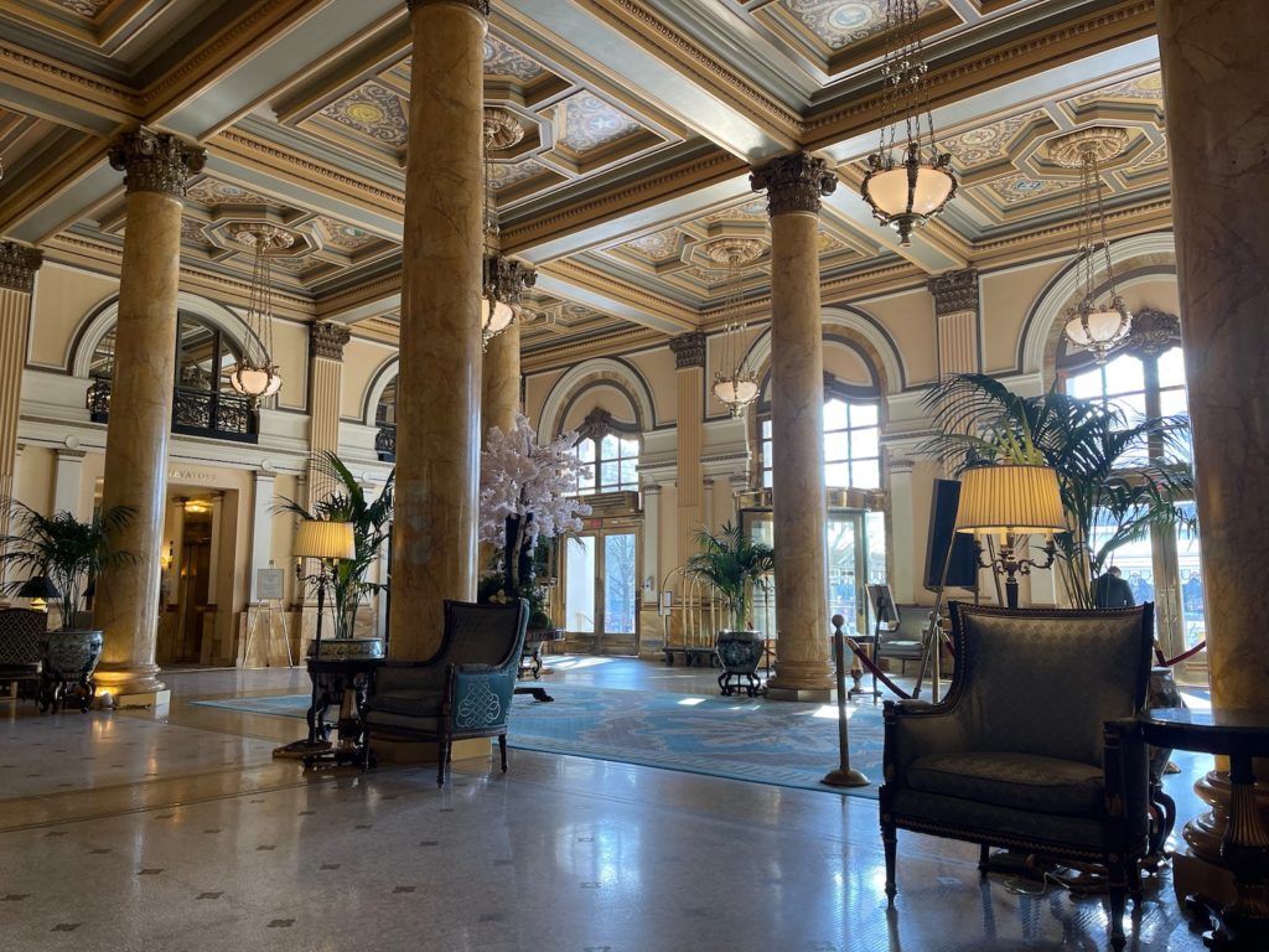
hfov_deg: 67.3
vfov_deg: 53.1
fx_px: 953
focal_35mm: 26
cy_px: 476
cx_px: 634
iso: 50
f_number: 1.6
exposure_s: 1/120
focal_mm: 5.1
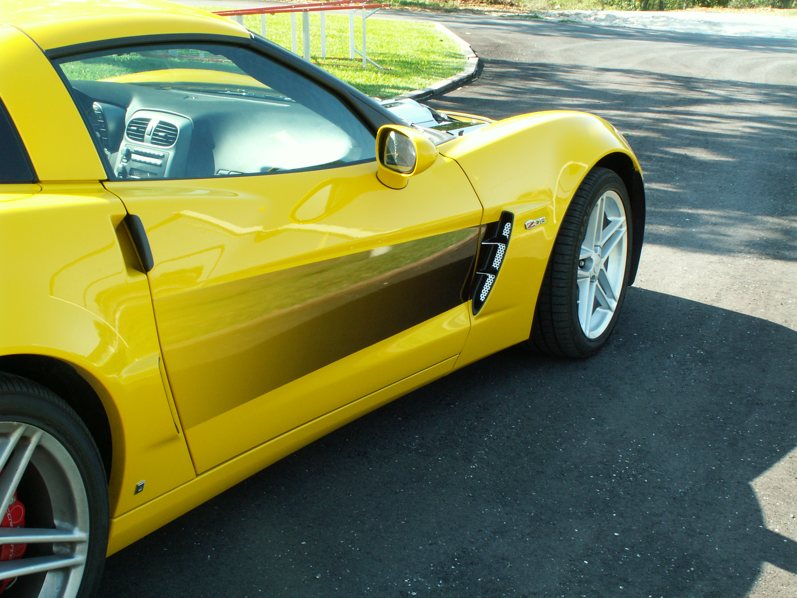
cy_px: 299
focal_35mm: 57
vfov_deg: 25.7
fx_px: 1312
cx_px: 398
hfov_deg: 33.8
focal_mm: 9.51
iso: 50
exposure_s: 1/40
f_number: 7.1
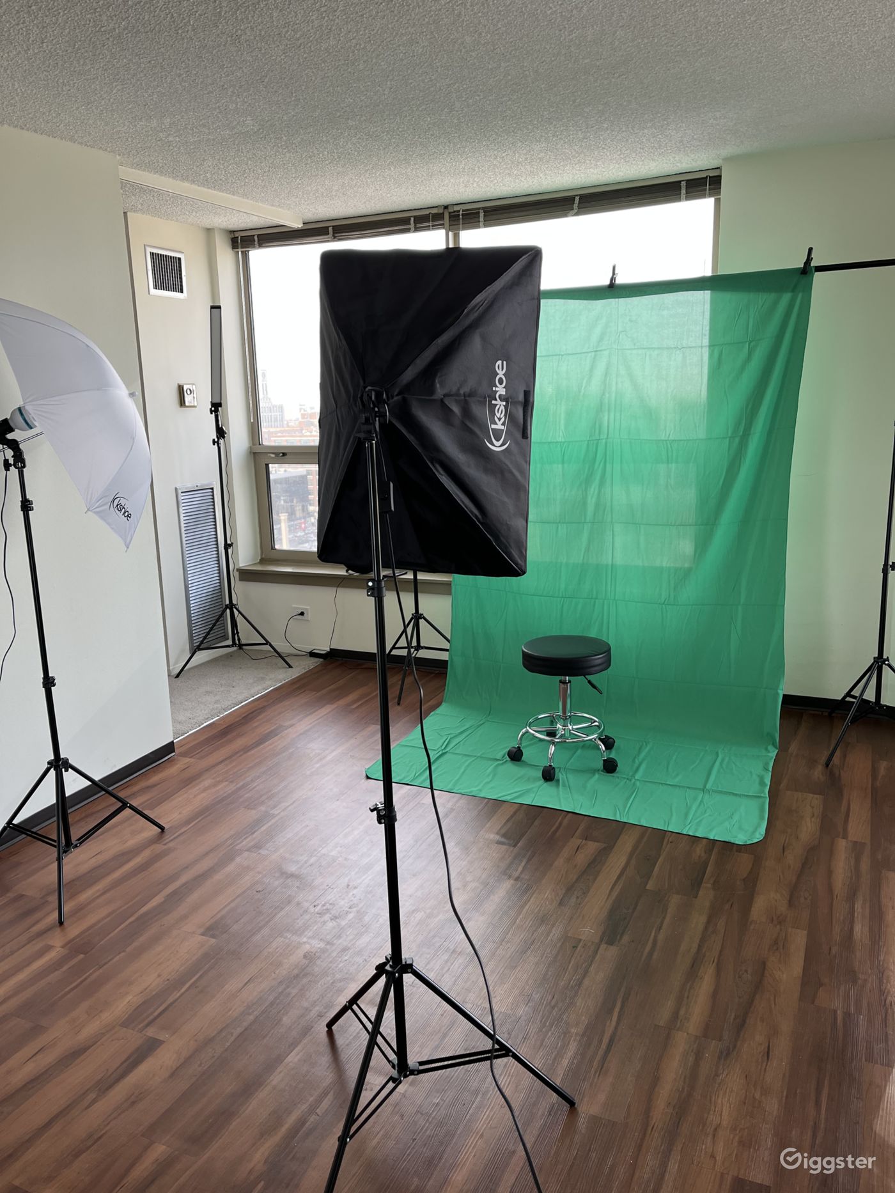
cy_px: 596
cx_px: 448
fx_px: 896
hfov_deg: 53.1
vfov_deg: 67.3
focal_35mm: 26
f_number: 1.6
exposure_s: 1/122
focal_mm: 5.1
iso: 64
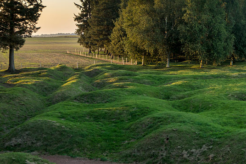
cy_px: 47
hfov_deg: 29.3
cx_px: 234
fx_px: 444
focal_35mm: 65
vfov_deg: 20.8
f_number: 4
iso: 125
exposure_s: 1/100
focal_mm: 12.78
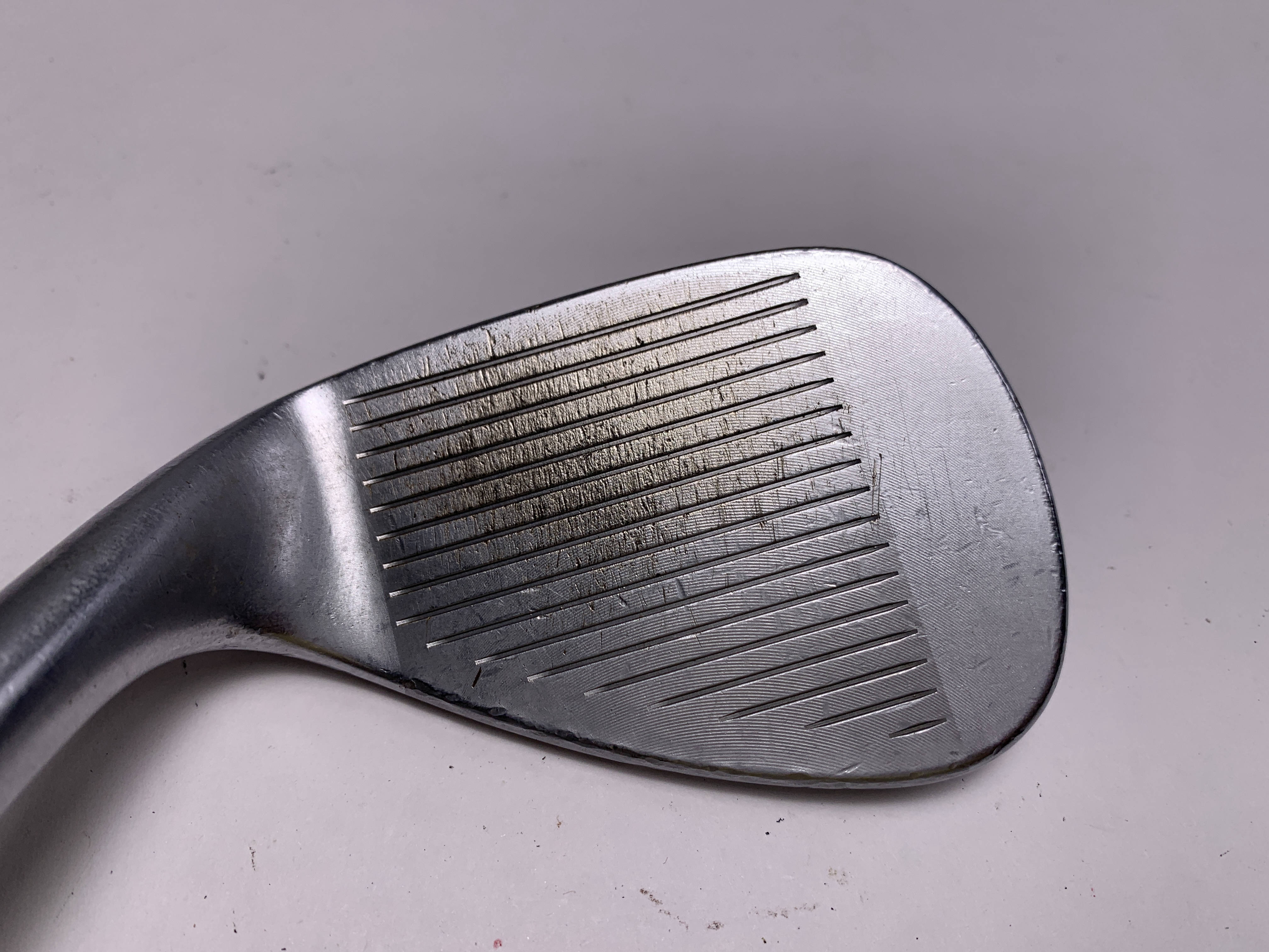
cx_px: 634
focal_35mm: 26
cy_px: 476
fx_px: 953
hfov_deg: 67.3
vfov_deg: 53.1
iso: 25
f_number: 1.8
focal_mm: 4.25
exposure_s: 1/903
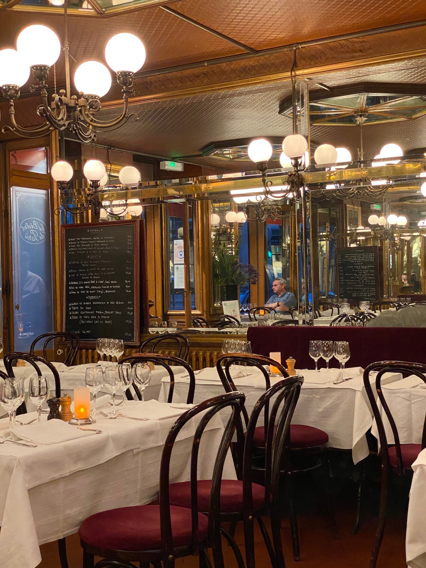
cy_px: 284
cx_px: 213
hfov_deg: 28.0
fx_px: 853
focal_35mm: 52
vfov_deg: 36.8
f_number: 2
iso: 200
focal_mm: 6
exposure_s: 1/50
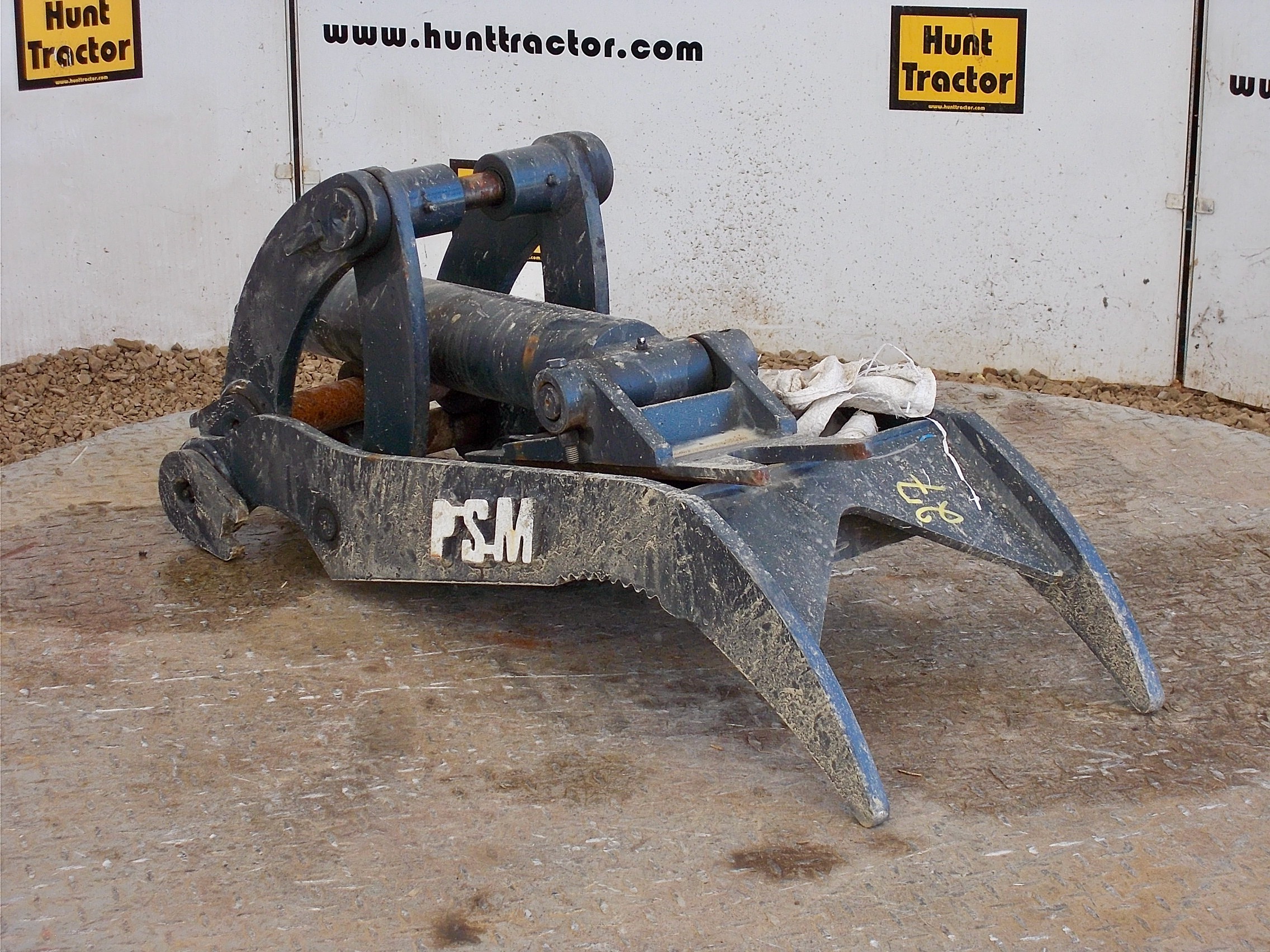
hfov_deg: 22.8
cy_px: 476
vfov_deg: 17.2
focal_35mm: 86
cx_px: 635
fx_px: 3155
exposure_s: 1/60
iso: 125
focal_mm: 15.4
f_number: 6.3
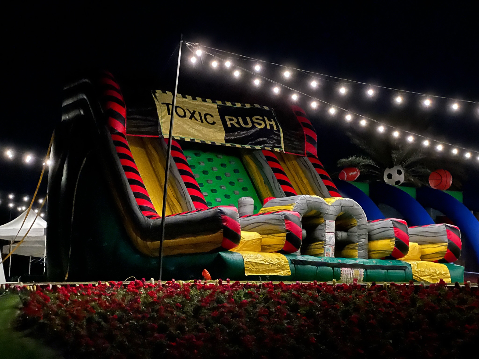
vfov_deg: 19.1
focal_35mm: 77
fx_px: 1065
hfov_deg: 25.3
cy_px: 180
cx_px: 240
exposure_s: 1/4
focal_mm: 9
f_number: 2.8
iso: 1000
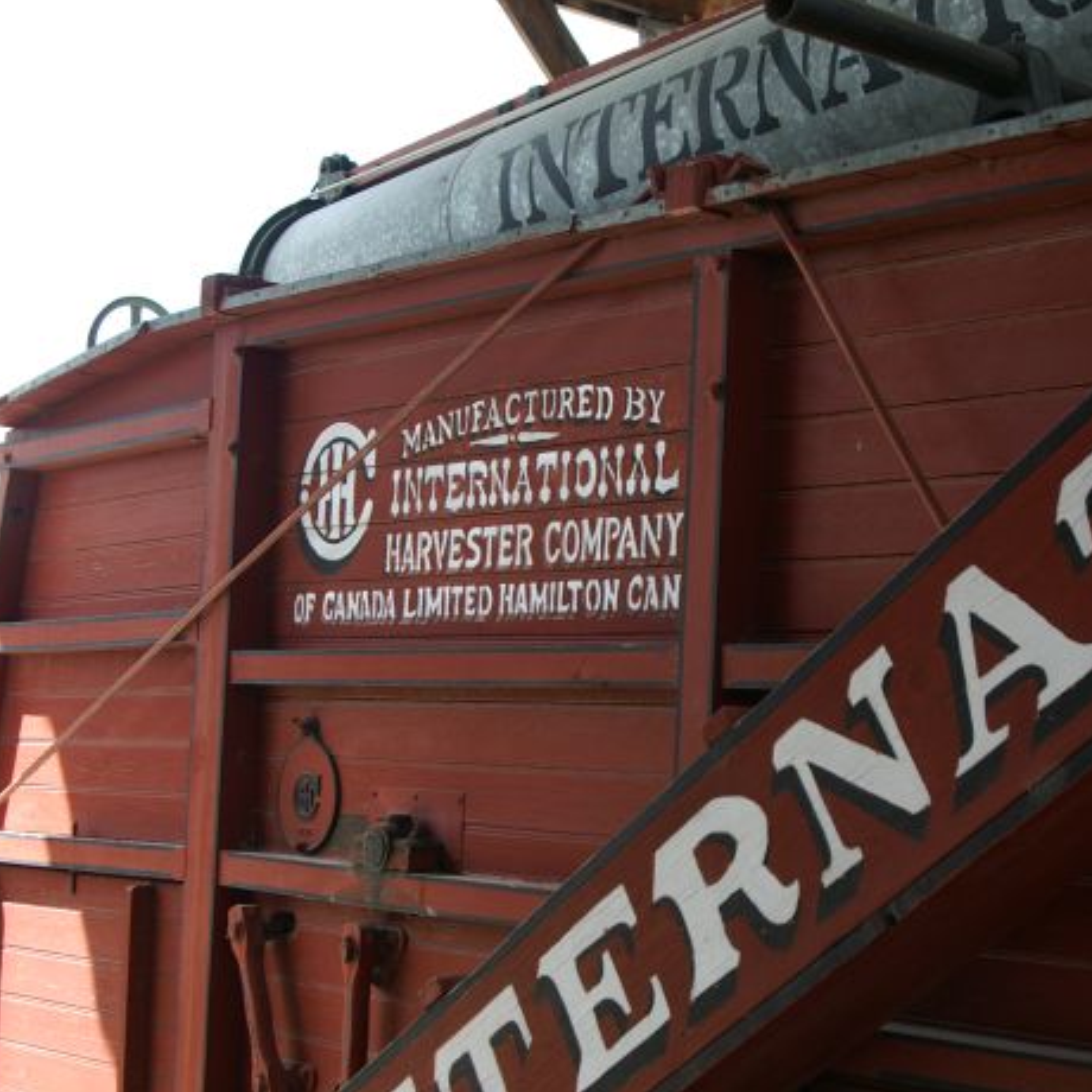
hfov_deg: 27.6
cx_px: 722
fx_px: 2213
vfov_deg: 27.7
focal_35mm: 62
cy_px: 627
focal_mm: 28
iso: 100
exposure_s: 1/60
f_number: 3.5
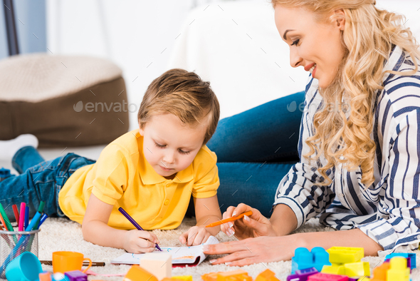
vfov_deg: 9.8
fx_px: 1634
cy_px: 140
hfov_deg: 14.6
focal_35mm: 140
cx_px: 210
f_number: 4
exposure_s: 1/160
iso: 125
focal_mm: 140
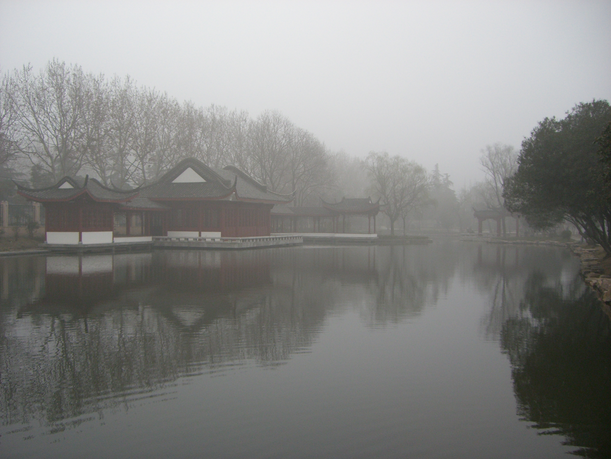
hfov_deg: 49.0
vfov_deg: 37.7
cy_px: 230
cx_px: 306
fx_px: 671
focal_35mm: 38
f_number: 2.7
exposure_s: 1/400
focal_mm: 6.2
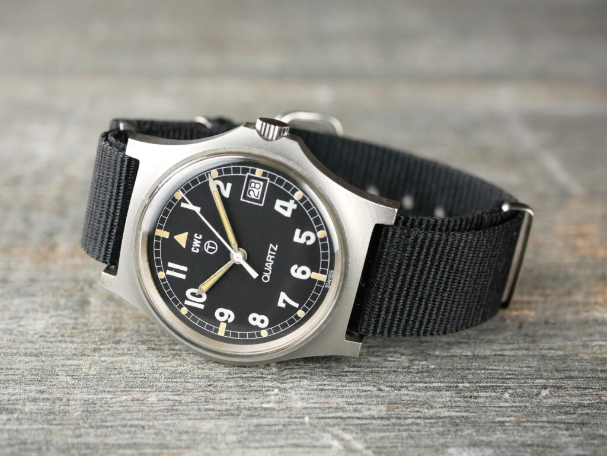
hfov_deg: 32.2
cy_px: 228
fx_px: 1053
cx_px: 304
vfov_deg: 24.4
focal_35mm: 60
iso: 800
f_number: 4.5
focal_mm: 30
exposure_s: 1/125
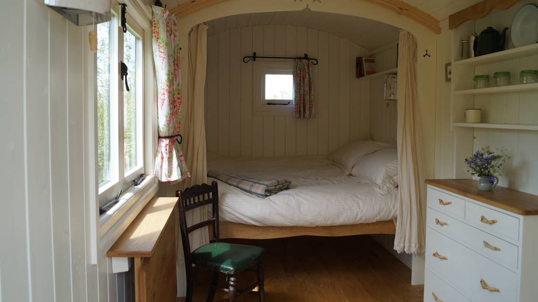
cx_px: 276
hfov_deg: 66.1
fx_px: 414
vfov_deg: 40.1
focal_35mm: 29
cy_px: 125
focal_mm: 18
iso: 100
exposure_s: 1/80
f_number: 4.5
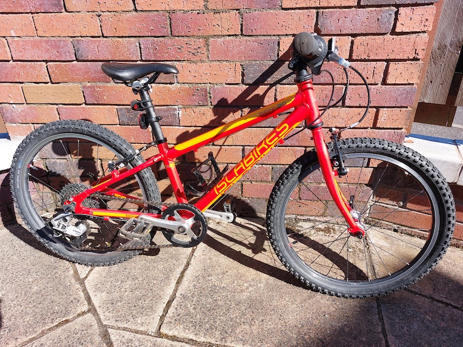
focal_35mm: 25
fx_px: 334
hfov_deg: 69.4
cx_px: 232
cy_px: 174
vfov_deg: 54.9
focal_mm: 5.23
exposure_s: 1/494
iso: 25
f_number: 1.8
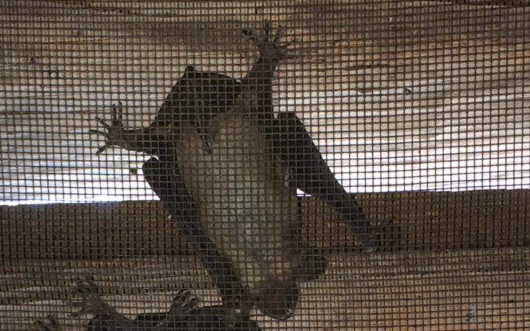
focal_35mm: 86
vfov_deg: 14.7
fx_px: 1242
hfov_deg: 24.0
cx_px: 197
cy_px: 404
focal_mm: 4.12
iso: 32
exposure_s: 1/72
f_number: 2.2
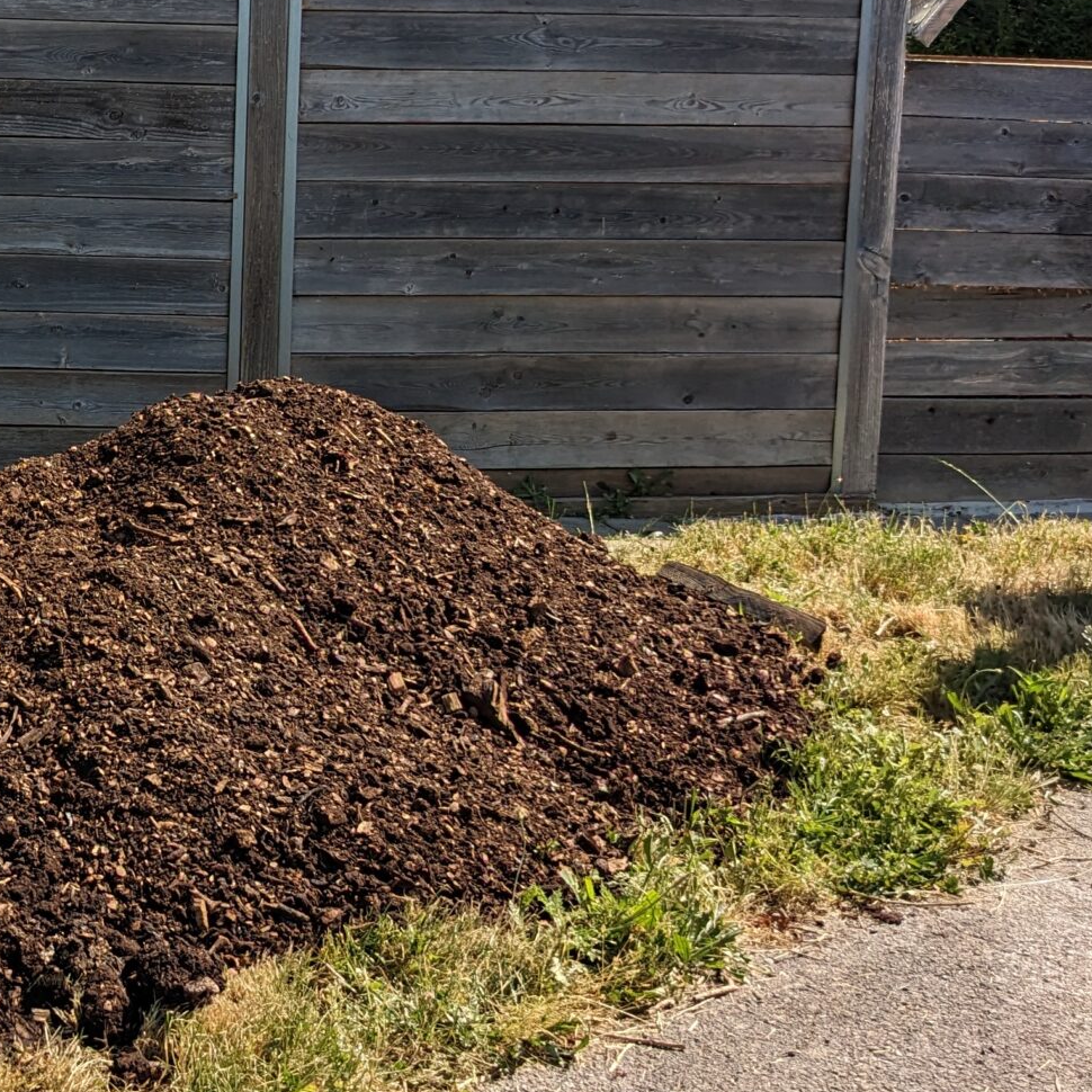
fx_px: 2248
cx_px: -195
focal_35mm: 63
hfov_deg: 24.8
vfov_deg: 27.2
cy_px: 433
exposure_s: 1/1949
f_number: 1.73
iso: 52
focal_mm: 4.38
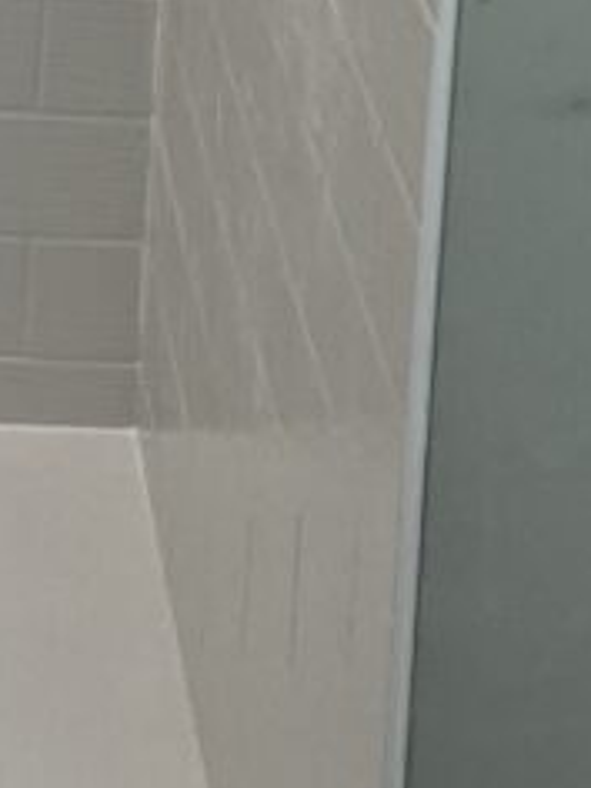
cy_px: -876
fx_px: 3278
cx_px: -324
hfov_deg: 10.0
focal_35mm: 144
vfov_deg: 12.0
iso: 80
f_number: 1.6
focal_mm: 5.1
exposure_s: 1/120
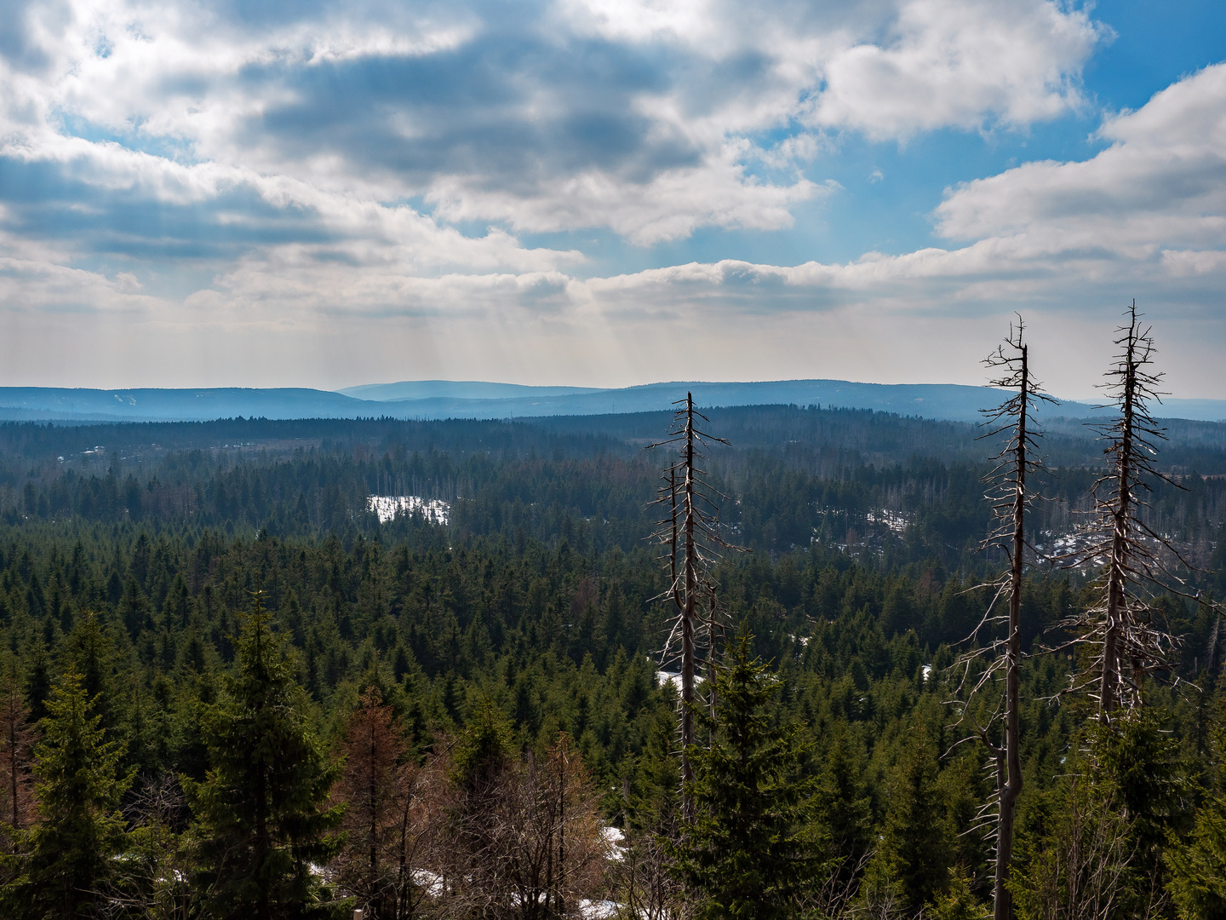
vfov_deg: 44.2
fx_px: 1133
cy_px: 460
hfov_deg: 56.8
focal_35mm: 32
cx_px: 613
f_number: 8
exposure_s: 1/1000
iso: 200
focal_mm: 16
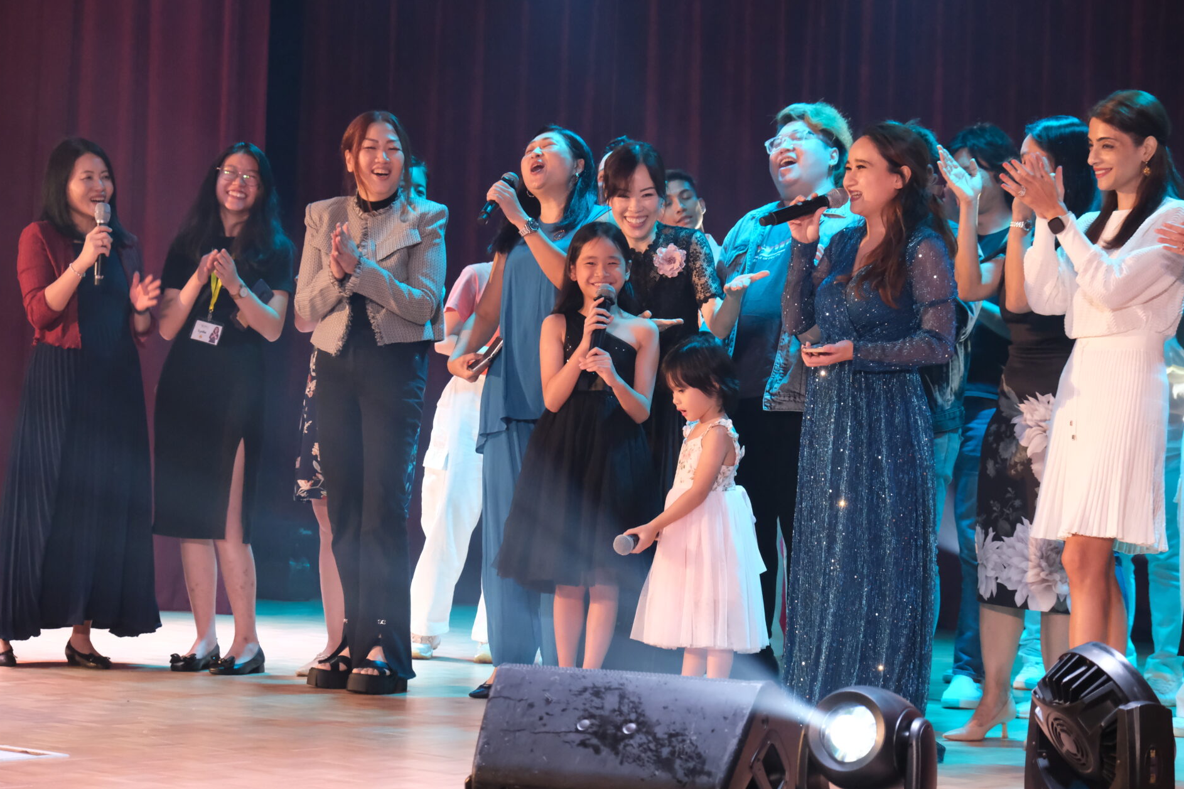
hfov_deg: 23.1
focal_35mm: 88
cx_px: 599
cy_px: 418
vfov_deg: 15.5
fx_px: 2894
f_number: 5
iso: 5000
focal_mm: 55
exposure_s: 1/250
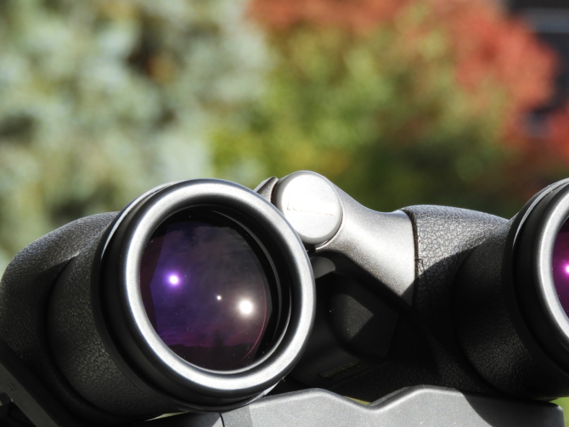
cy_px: 278
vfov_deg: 4.4
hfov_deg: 5.9
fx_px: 5558
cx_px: 392
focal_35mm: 338
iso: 100
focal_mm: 39.4
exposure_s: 1/160
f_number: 5.3
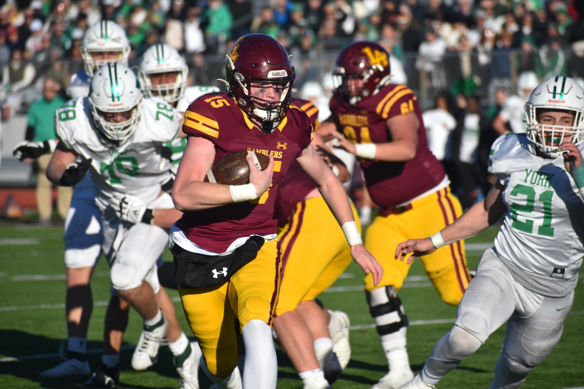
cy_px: 194
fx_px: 5110
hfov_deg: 6.5
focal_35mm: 315
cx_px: 292
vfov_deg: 4.4
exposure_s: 1/2000
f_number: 5.6
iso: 250
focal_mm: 210
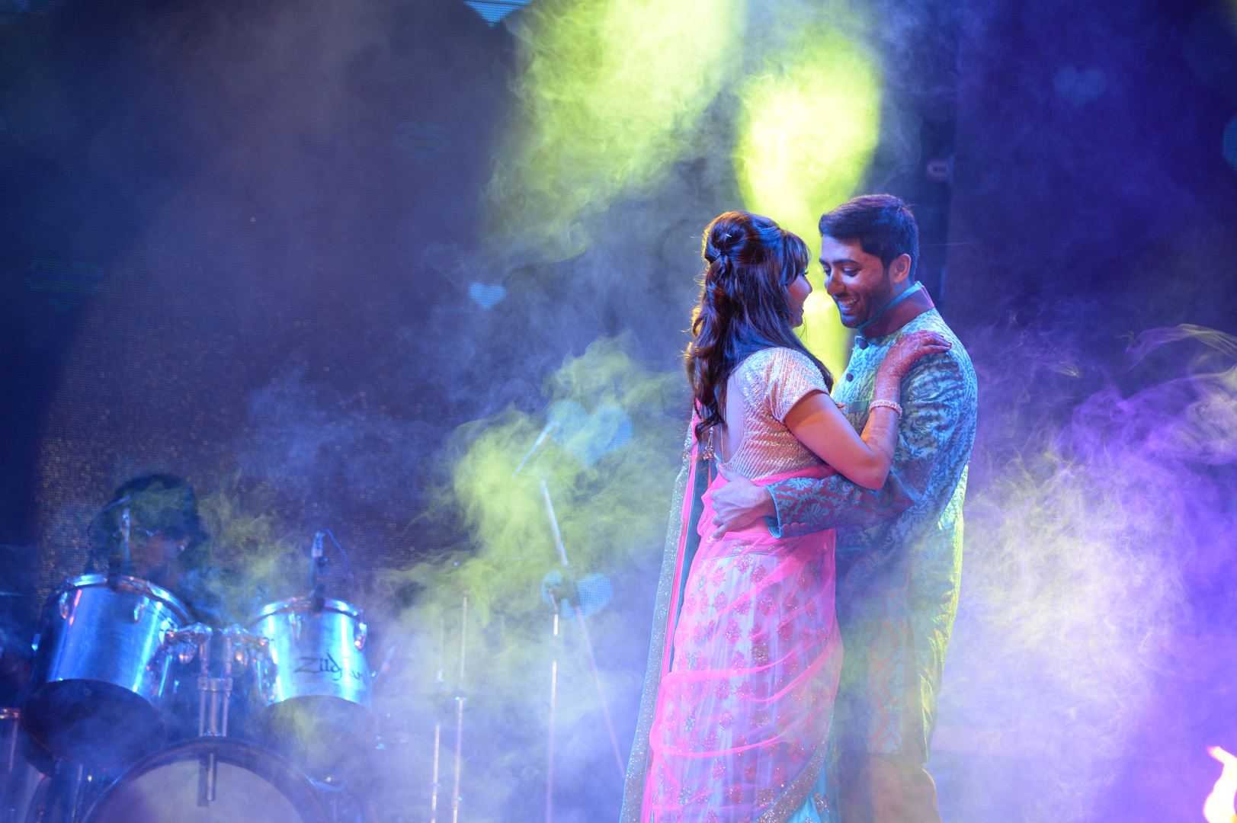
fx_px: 6868
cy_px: 412
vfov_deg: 6.9
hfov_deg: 10.3
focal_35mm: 200
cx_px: 618
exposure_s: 1/250
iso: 1250
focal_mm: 200
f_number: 4
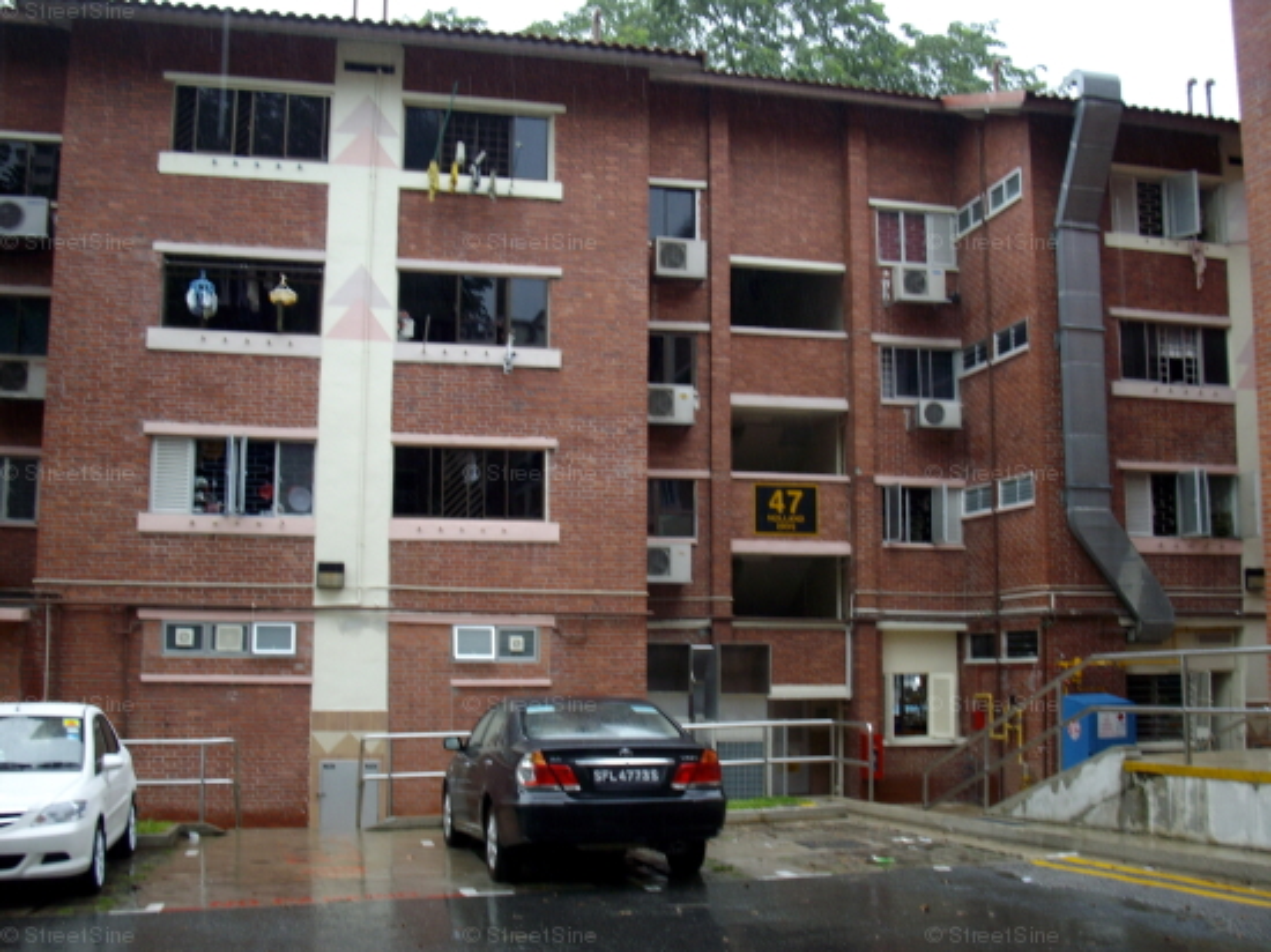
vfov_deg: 38.6
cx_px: 636
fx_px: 1358
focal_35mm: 37
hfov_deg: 50.2
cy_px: 476
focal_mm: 6.2
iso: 80
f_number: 2.8
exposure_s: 1/80
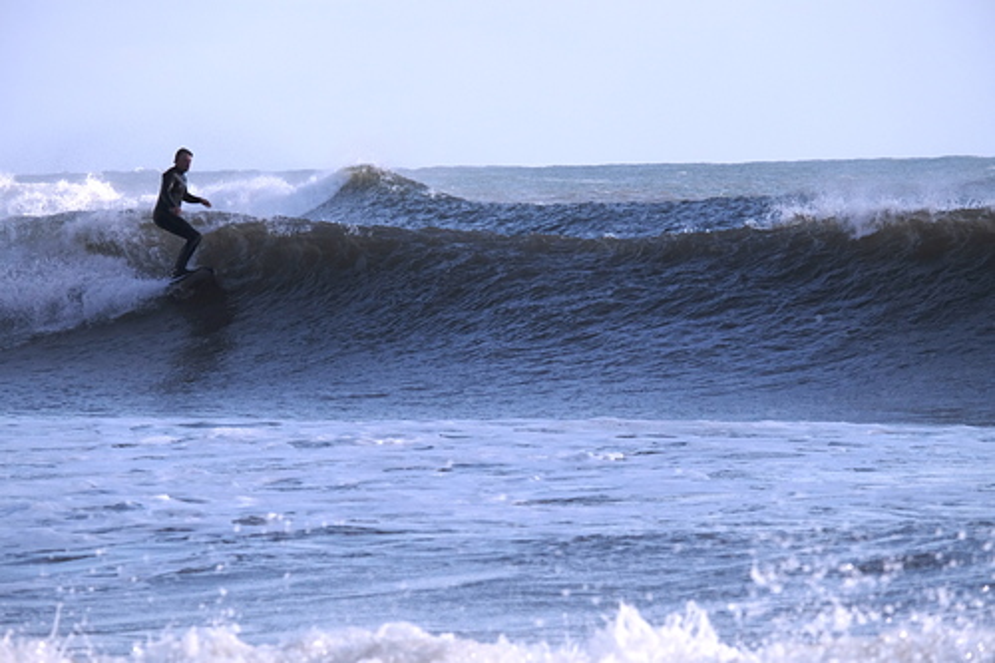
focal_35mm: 345
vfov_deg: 4.0
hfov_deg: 6.0
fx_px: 9532
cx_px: 498
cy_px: 332
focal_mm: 230
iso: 800
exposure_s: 1/2000
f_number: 10
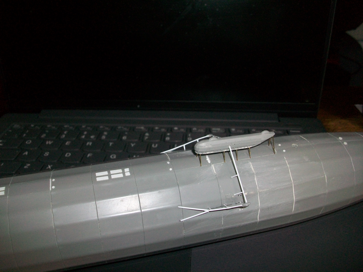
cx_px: 182
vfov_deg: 44.2
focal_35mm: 32
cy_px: 136
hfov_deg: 56.8
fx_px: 336
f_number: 2.8
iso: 160
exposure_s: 1/60
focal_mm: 5.7
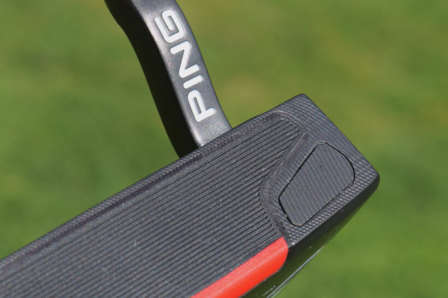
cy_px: 149
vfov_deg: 18.9
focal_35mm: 72
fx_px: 896
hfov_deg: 28.1
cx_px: 224
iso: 200
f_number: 10
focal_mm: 48
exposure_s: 1/400
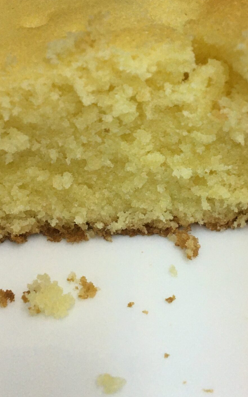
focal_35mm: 56
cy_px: 191
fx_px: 606
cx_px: 126
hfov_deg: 23.1
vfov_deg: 36.3
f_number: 2.2
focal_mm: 4.15
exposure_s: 1/30
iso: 100
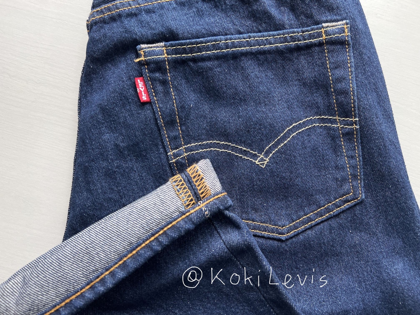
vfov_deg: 53.1
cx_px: 210
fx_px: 315
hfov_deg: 67.3
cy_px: 158
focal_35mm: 26
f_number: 1.5
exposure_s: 1/121
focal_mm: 5.7
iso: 80
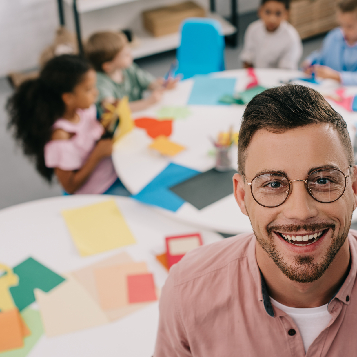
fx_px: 805
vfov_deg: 25.0
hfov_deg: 24.9
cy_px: 184
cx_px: 224
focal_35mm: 69
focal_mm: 50
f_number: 4
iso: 160
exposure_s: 1/160
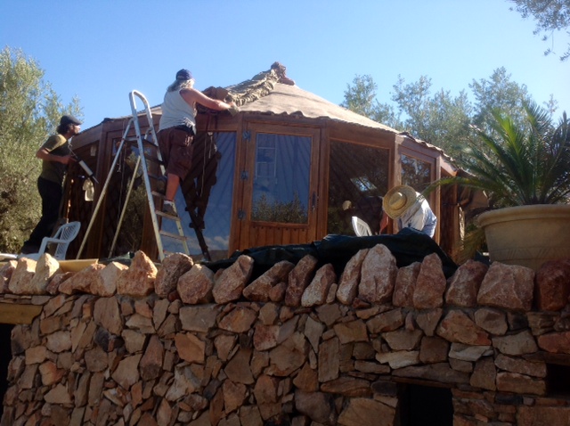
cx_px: 285
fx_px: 575
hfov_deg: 52.7
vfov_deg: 40.6
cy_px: 213
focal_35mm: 35
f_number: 2.4
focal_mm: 4.28
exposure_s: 1/864
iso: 50
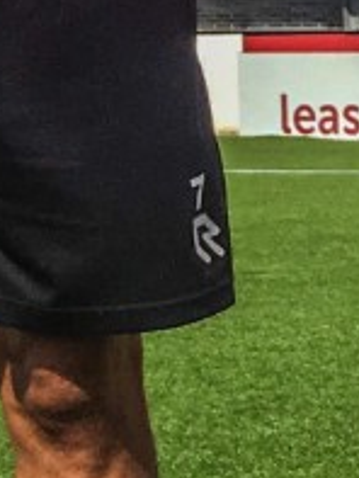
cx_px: 1273
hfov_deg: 6.2
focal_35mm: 212
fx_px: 2928
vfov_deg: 9.3
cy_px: 182
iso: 25
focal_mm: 4.15
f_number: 2.2
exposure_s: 1/986
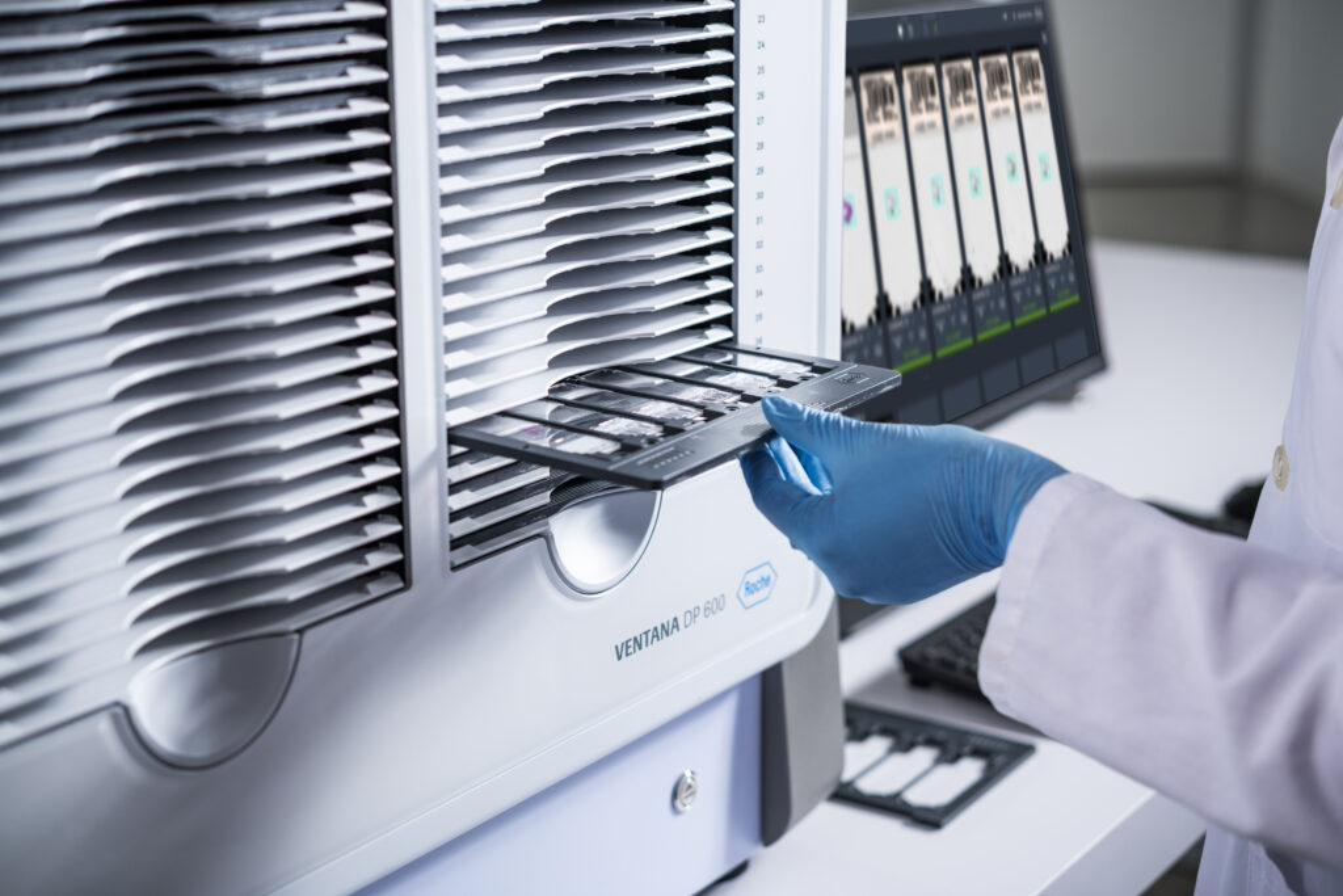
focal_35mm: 60
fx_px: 2238
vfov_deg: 22.6
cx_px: 672
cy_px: 448
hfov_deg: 33.4
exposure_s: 1/160
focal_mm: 60
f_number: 4
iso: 100
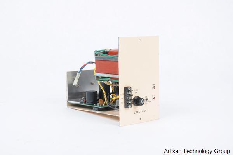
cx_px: 116
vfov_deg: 18.2
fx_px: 485
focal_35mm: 75
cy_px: 78
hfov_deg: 27.0
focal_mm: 50
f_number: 9
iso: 200
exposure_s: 1/200
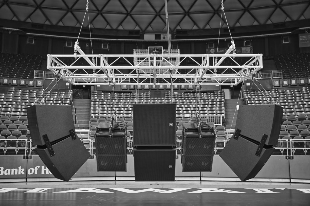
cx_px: 155
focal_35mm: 38
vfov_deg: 35.0
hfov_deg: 50.7
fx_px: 327
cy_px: 103
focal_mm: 38
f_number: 3.2
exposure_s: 1/40
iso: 400
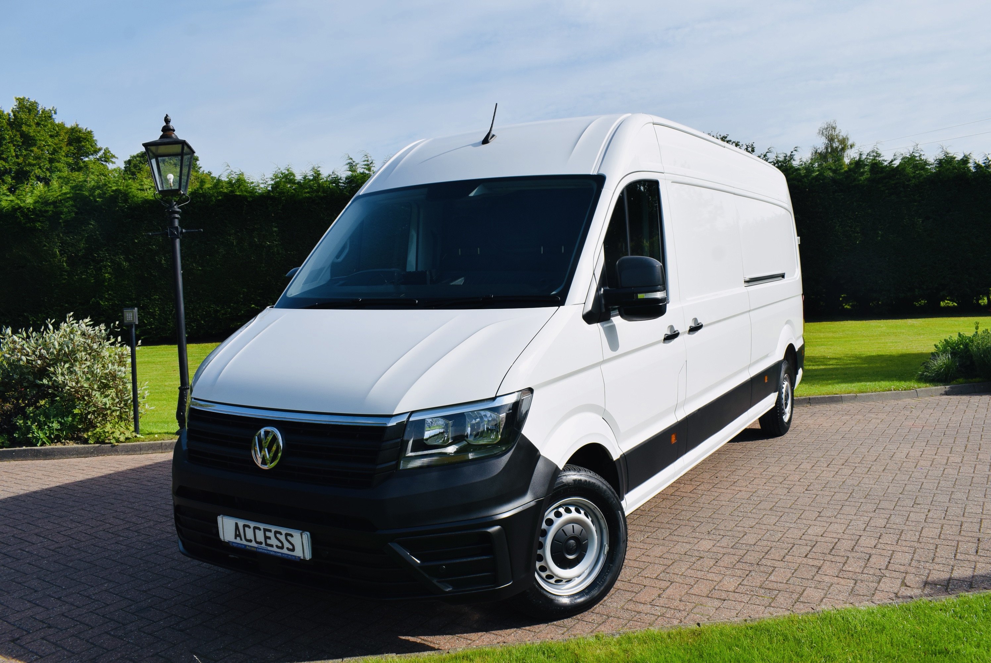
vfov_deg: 43.7
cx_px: 496
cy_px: 332
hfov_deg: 61.9
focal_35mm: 30
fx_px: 826
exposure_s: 1/400
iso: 200
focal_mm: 20
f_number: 10
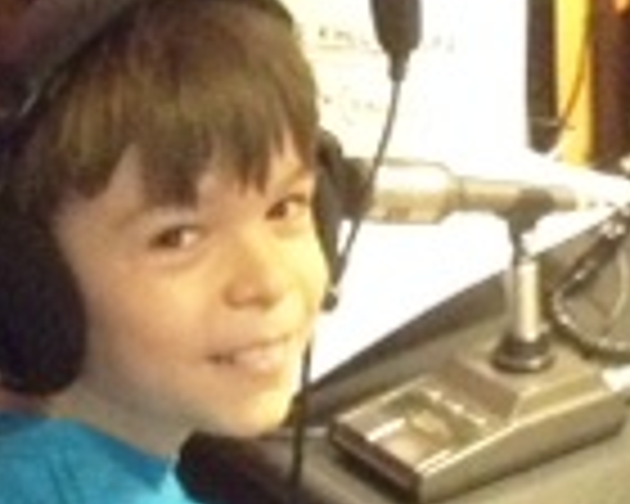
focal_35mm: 147
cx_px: 396
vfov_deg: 10.5
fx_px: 2741
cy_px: 144
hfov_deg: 13.1
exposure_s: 1/15
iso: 500
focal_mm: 3.3
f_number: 2.4
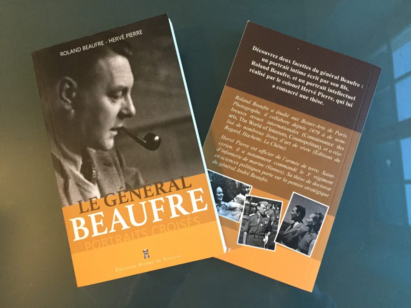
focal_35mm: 29
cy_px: 154
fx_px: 344
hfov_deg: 61.7
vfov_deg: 48.2
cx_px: 206
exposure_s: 1/25
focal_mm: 4.15
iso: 250
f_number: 2.2
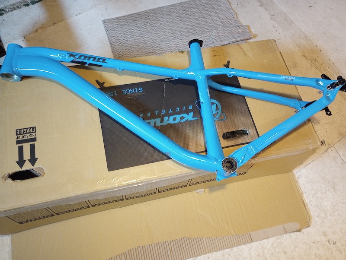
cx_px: 173
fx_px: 280
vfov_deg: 49.8
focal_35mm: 28
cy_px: 130
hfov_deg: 63.4
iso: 2604
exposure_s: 1/20
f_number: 1.8
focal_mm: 4.27
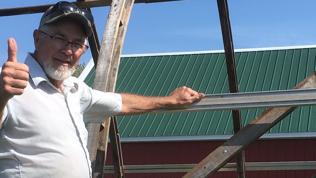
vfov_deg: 14.3
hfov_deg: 25.3
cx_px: 165
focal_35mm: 84
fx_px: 704
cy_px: 157
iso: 25
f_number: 2.2
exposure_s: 1/1202
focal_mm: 4.15
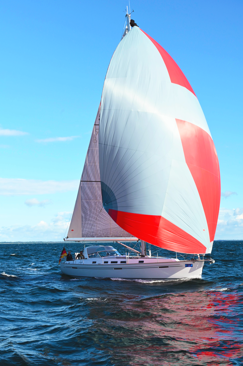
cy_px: 183
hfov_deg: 24.6
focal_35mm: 55
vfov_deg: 36.3
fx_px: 558
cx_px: 122
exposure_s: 1/1250
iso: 800
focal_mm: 55
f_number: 9
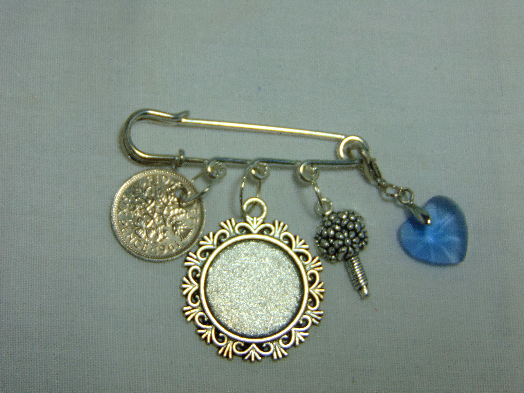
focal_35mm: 71
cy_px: 196
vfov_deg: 20.7
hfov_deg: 27.4
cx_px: 262
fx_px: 1075
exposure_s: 1/100
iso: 80
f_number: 3.7
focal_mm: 12.8
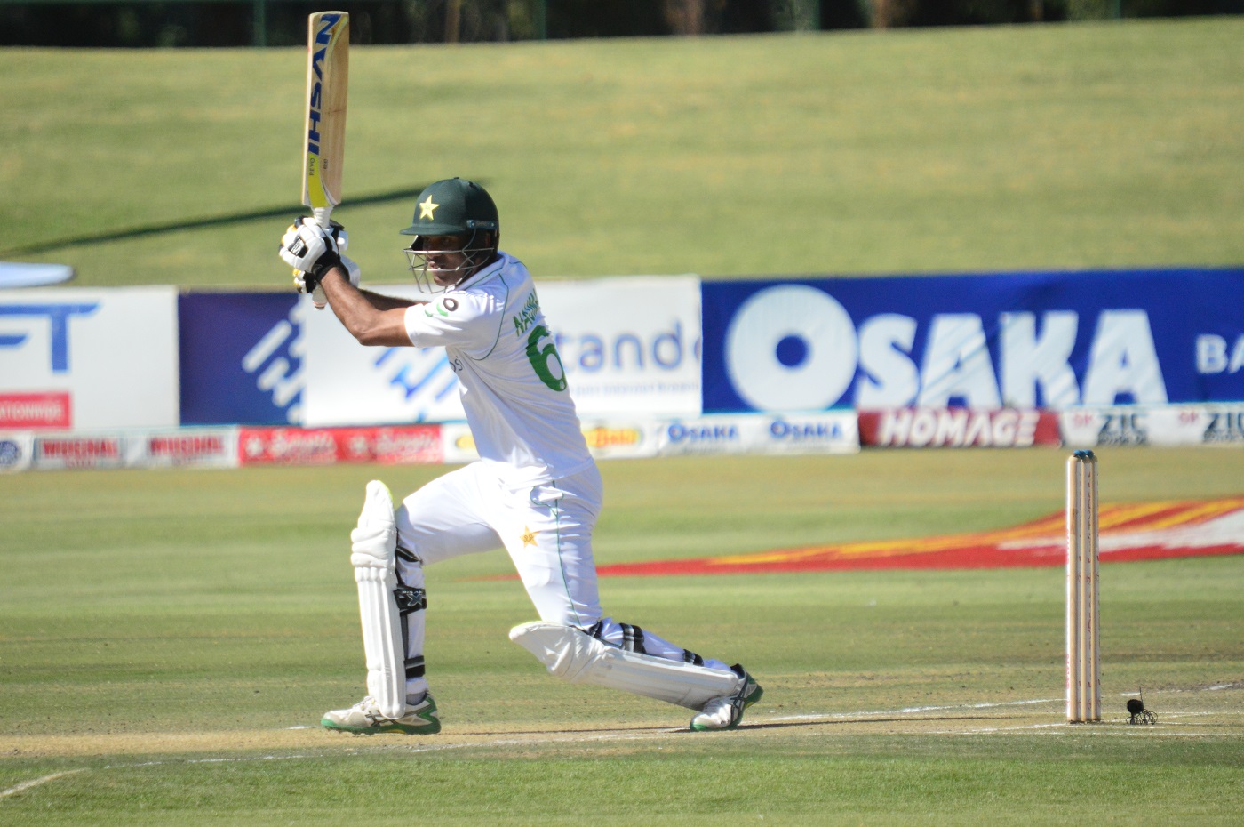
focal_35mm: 750
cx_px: 622
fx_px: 25886
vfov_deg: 1.8
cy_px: 414
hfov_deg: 2.8
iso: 1600
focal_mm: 500
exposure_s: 1/3200
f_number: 6.3
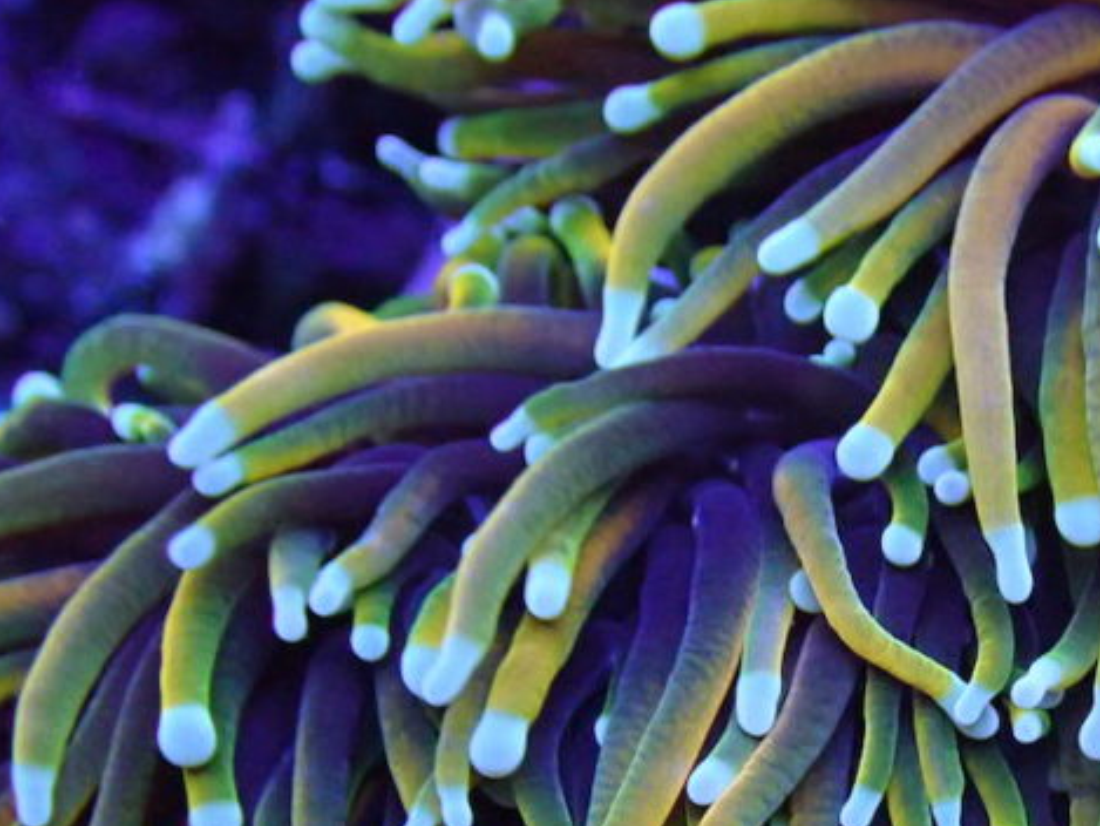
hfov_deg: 23.1
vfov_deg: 17.3
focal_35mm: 83
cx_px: 948
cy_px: 859
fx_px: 2638
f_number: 2.7
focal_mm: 6.86
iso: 400
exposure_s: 1/160
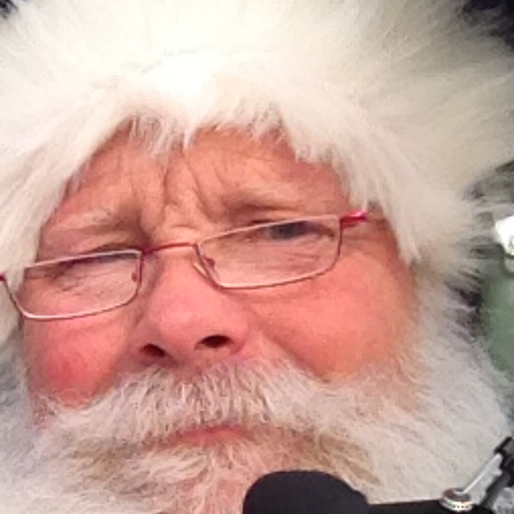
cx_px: 180
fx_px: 1310
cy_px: 368
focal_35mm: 78
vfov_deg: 22.0
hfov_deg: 22.1
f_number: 2.4
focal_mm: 1.85
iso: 125
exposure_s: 1/1225
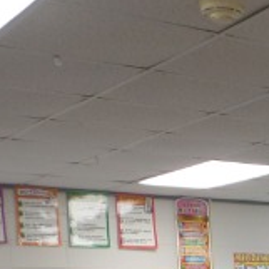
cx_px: 466
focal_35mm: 101
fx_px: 888
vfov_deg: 16.0
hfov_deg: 15.2
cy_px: 389
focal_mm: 4.1
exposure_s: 1/30
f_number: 2.8
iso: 100
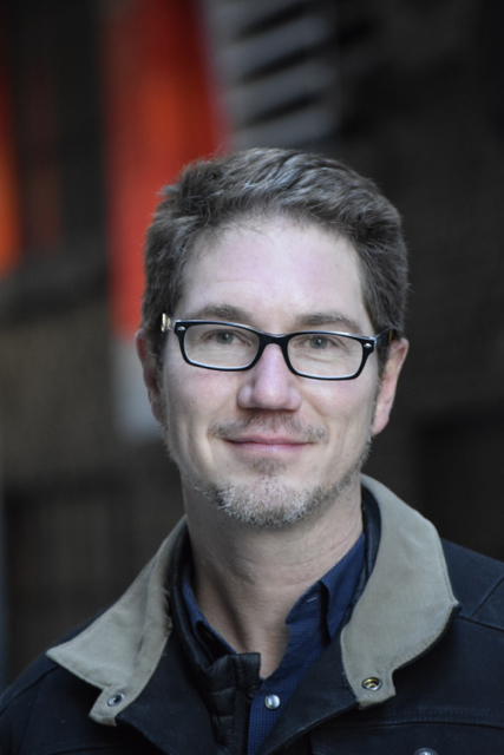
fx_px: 4722
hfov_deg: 6.1
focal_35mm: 225
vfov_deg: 9.1
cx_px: 252
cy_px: 378
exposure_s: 1/125
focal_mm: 150
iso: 3200
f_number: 5.6
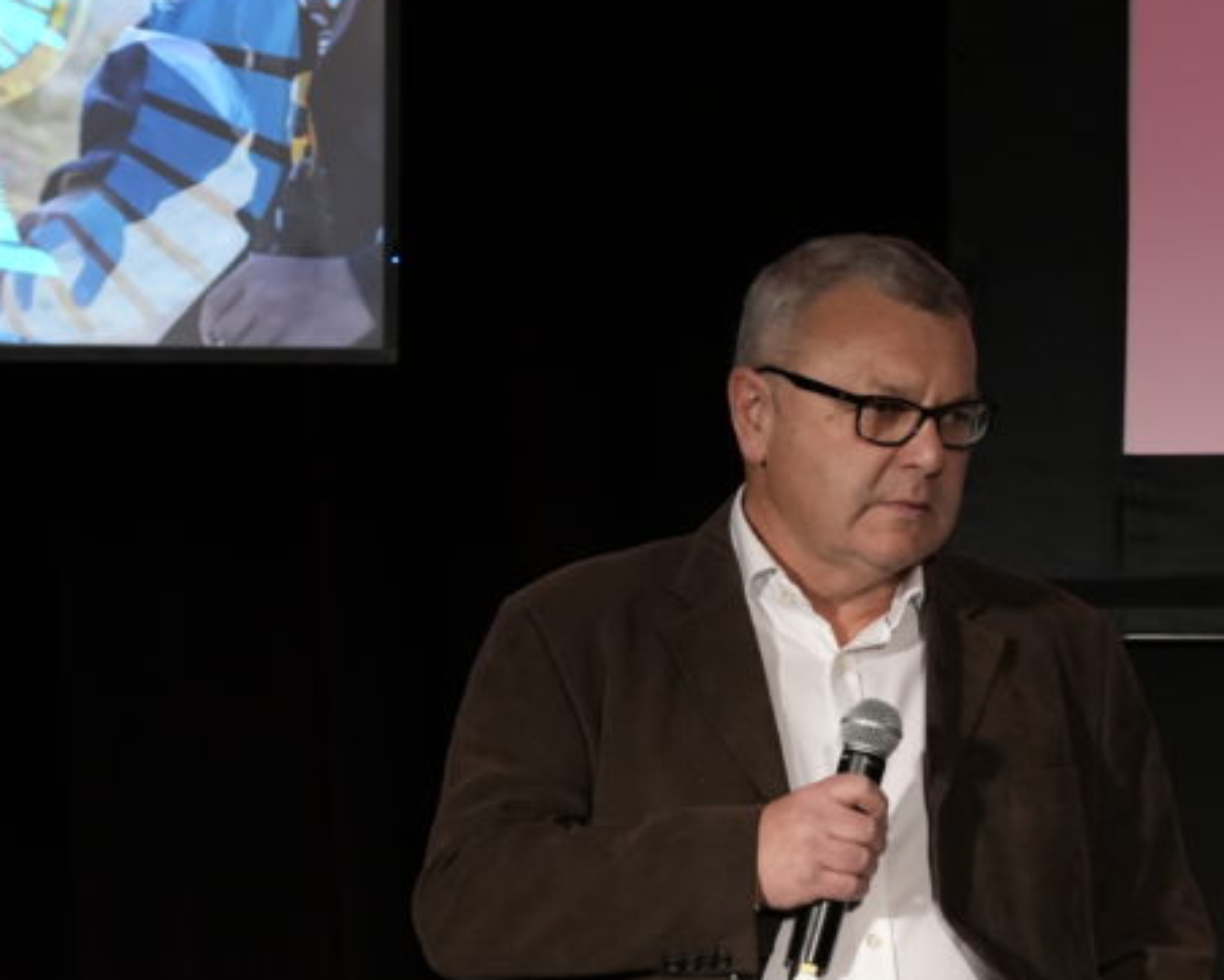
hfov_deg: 4.8
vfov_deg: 3.8
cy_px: 869
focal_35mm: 405
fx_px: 14678
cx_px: 1636
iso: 1600
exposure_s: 1/250
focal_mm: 127
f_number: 4
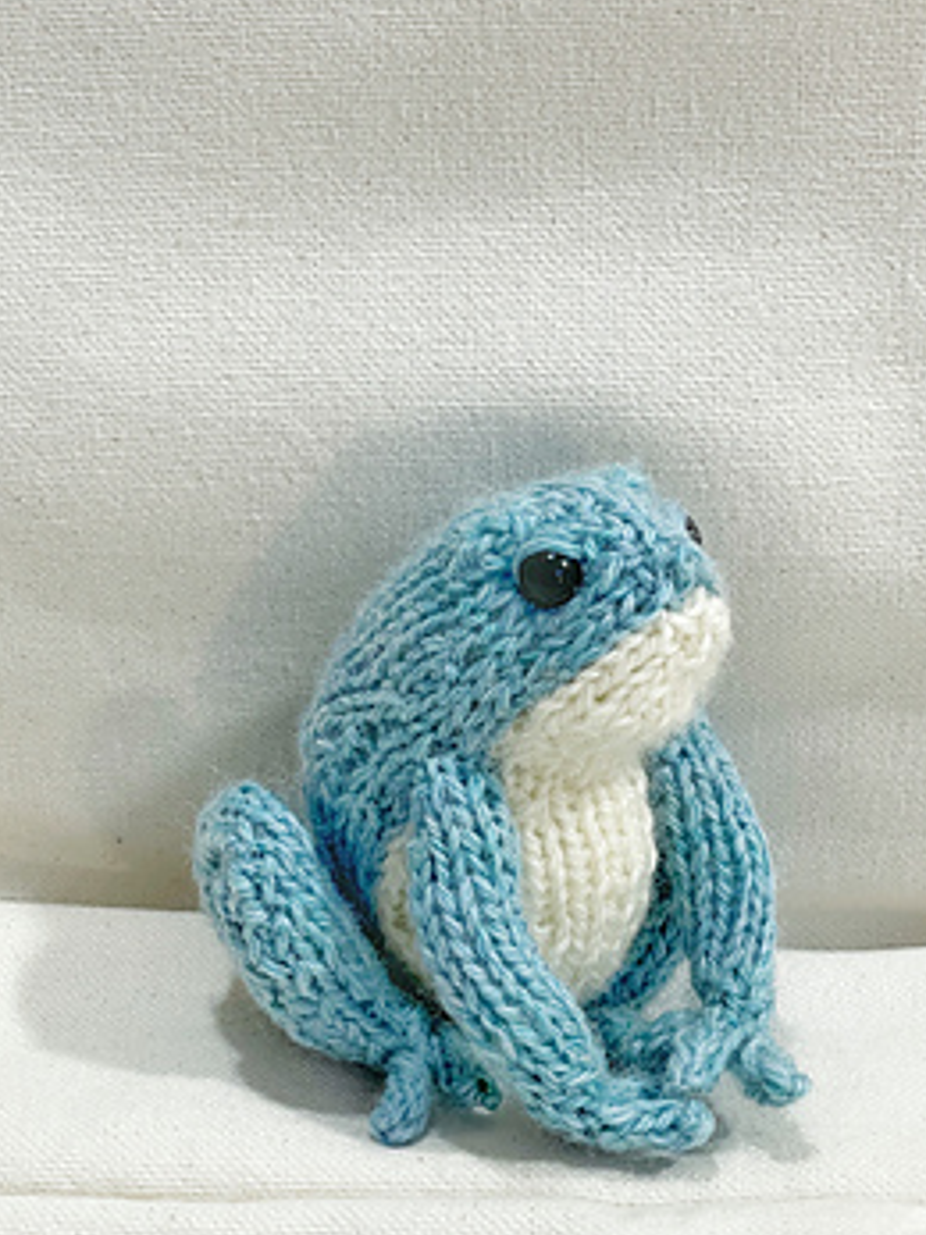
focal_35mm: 75
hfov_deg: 19.6
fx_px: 2677
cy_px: 612
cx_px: 536
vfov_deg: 26.0
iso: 160
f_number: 2
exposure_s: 1/60
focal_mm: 6
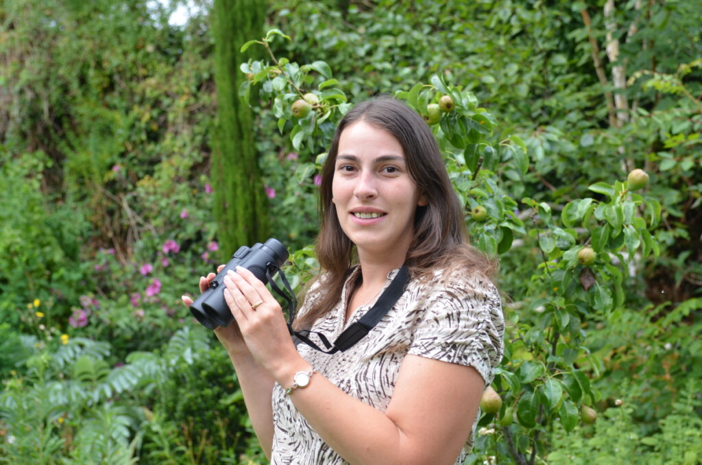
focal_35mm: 82
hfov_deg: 24.7
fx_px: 1605
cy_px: 232
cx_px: 351
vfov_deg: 16.5
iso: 280
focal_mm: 55
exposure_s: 1/125
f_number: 5.6
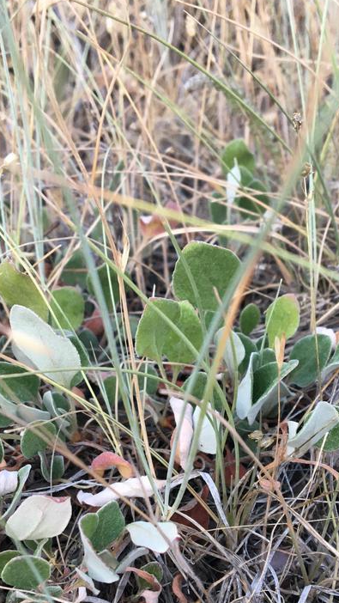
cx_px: 177
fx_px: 719
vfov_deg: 45.4
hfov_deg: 26.5
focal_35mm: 45
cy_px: 335
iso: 32
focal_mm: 4.15
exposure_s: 1/30
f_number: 2.2
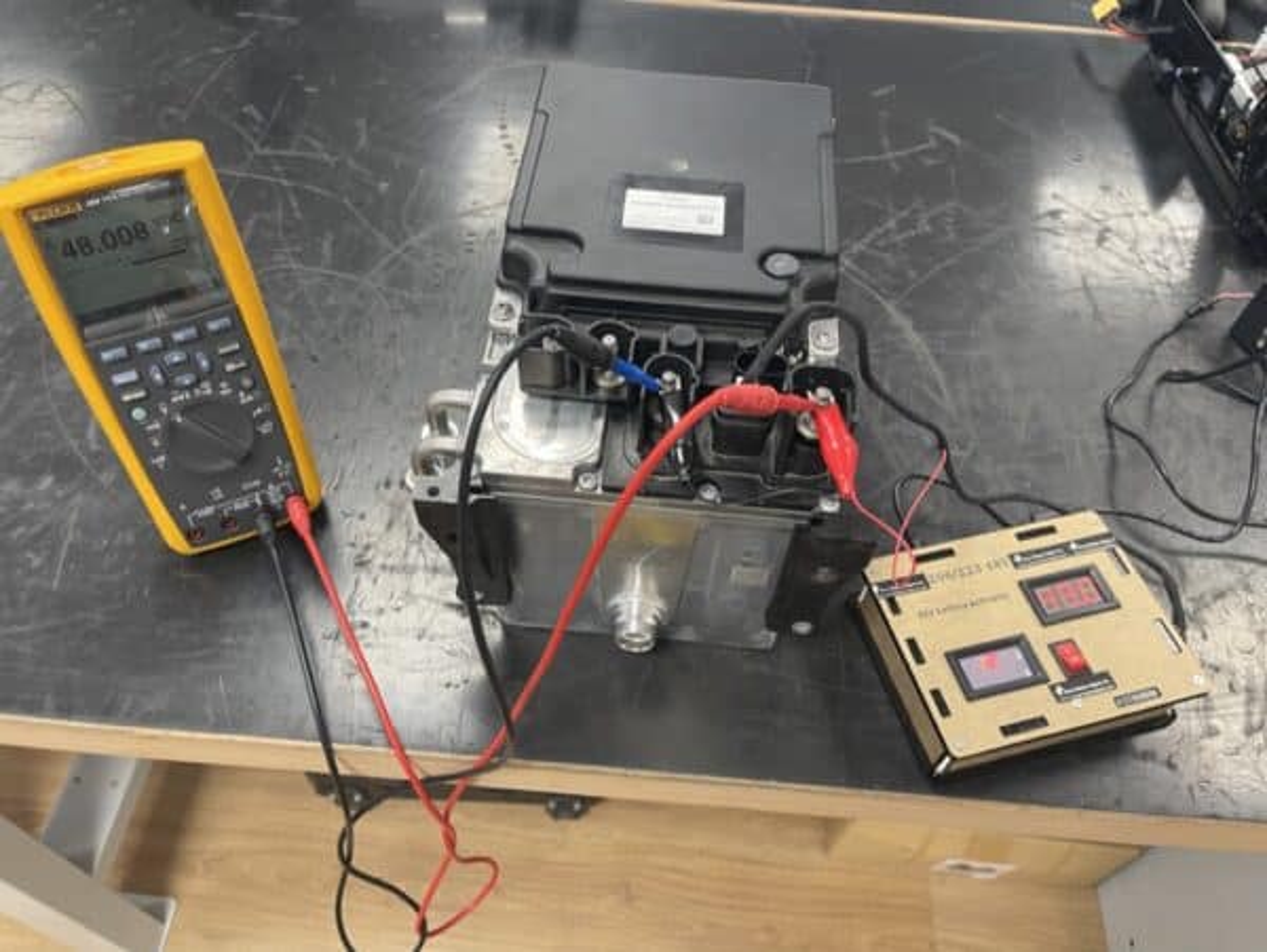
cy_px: 476
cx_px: 634
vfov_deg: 53.1
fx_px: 952
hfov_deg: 67.3
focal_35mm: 26
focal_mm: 5.1
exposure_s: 1/67
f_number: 1.6
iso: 125
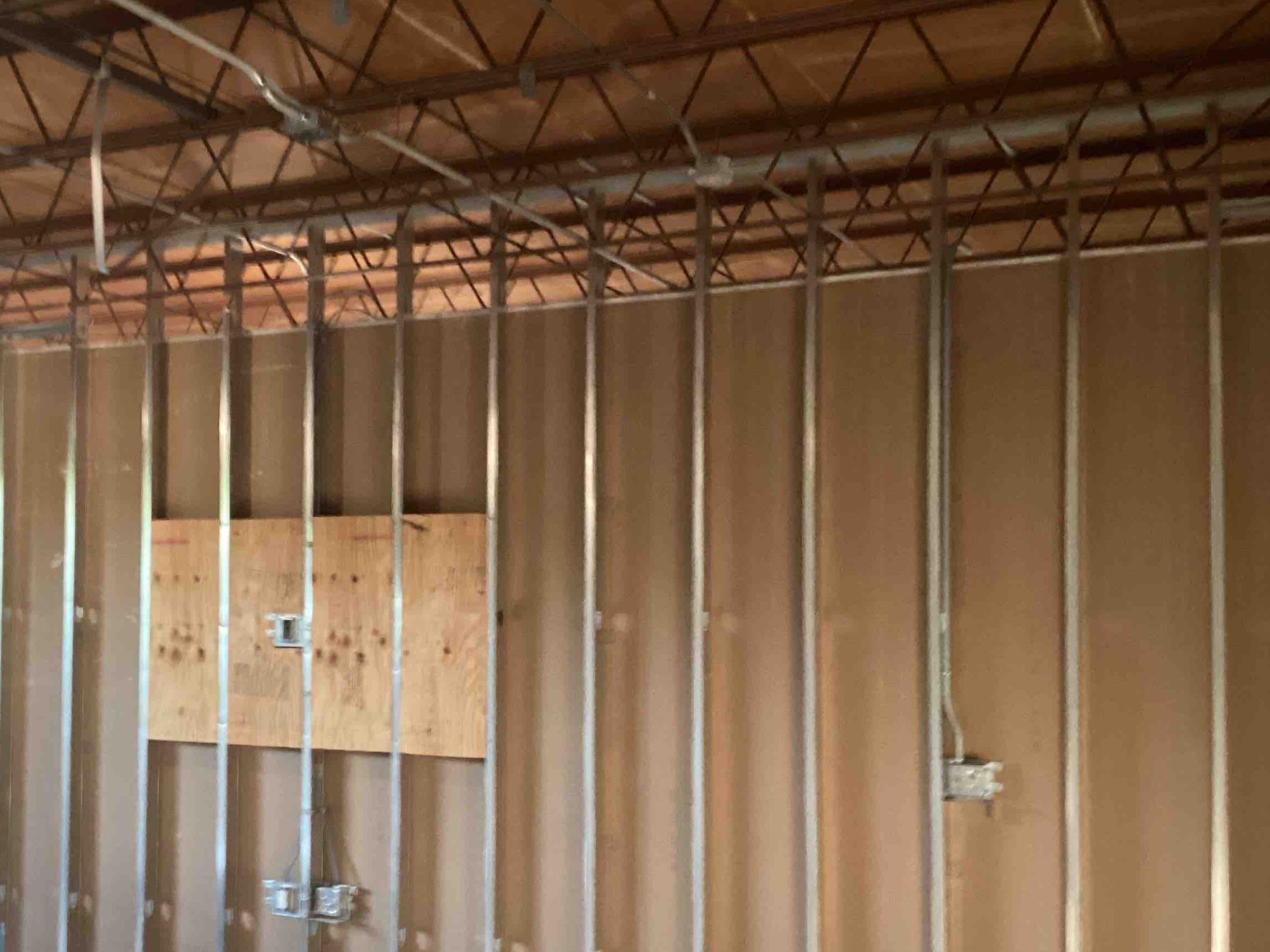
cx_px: 469
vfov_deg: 32.8
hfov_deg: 42.6
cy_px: 571
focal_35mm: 44
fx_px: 1614
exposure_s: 1/30
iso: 400
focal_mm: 3.3
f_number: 2.4
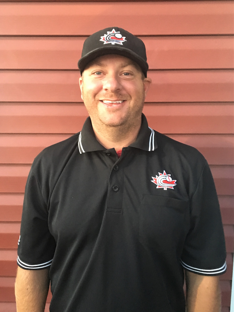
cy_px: 156
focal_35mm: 29
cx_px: 117
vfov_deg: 61.7
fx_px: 261
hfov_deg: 48.2
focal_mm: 4.15
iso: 320
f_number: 2.2
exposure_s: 1/15
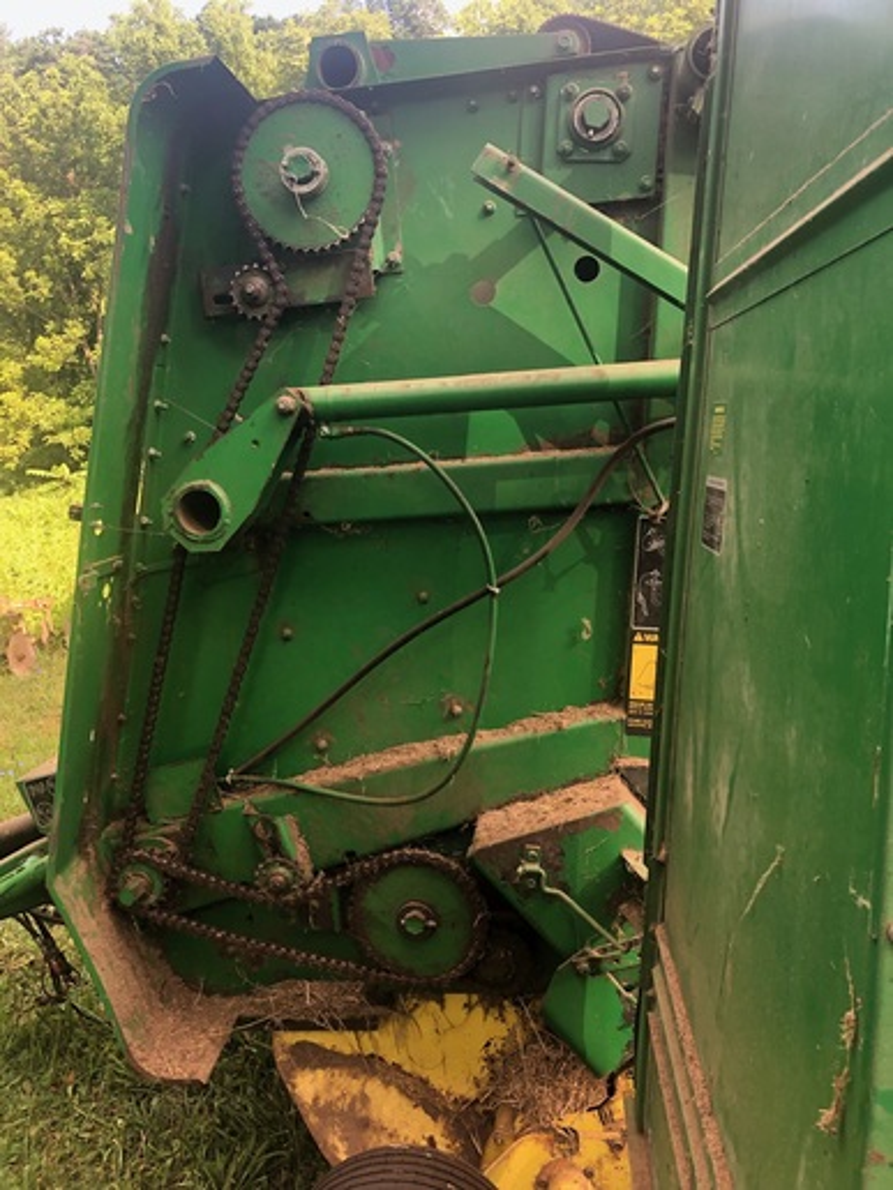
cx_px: 446
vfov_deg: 63.4
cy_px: 595
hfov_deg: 49.7
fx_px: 963
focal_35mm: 28
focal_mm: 3.99
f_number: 1.8
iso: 40
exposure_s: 1/120
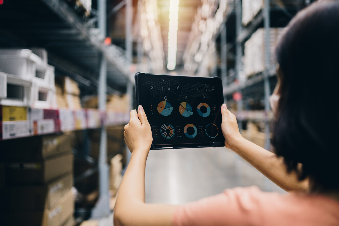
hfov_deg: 54.4
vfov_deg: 37.8
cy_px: 113
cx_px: 170
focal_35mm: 35
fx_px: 330
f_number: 2
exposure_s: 1/100
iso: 400
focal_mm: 35
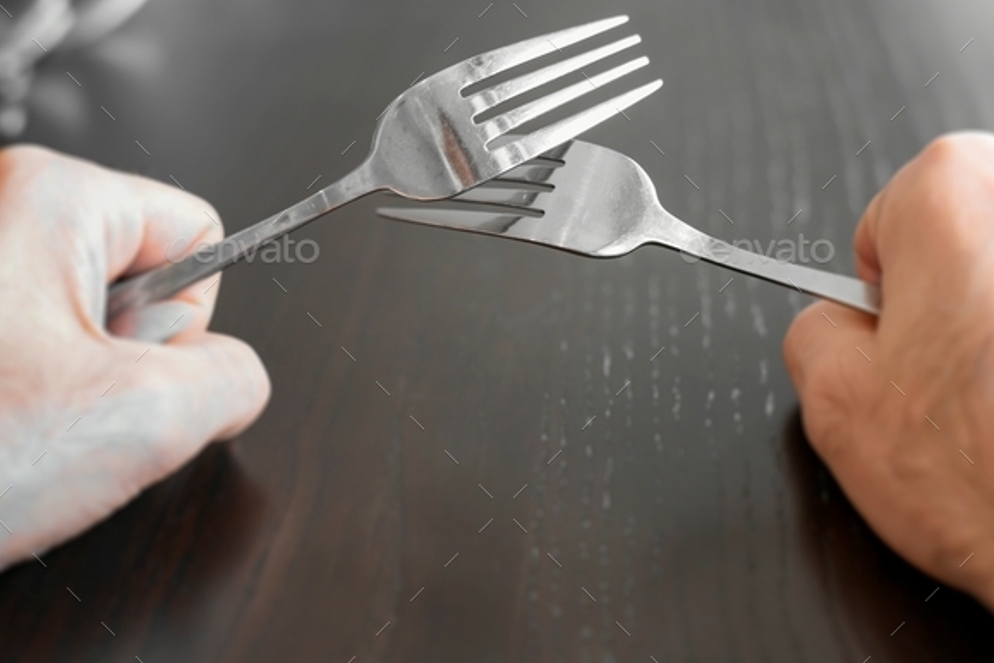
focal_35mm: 51
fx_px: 1408
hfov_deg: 38.9
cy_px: 332
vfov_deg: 26.5
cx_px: 494
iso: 800
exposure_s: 1/60
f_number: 3.5
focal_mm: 50
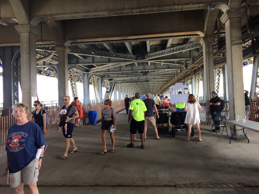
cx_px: 130
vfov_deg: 48.2
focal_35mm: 29
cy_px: 97
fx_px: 217
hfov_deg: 61.7
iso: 25
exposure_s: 1/40
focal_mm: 4.15
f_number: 2.2
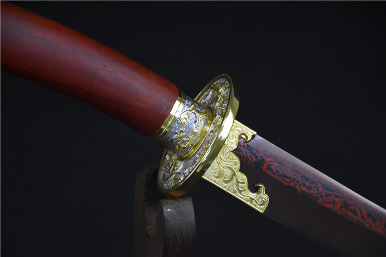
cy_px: 128
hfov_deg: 10.5
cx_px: 193
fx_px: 2091
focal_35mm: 195
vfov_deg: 7.0
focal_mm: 130
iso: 2800
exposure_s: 1/250
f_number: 5.6
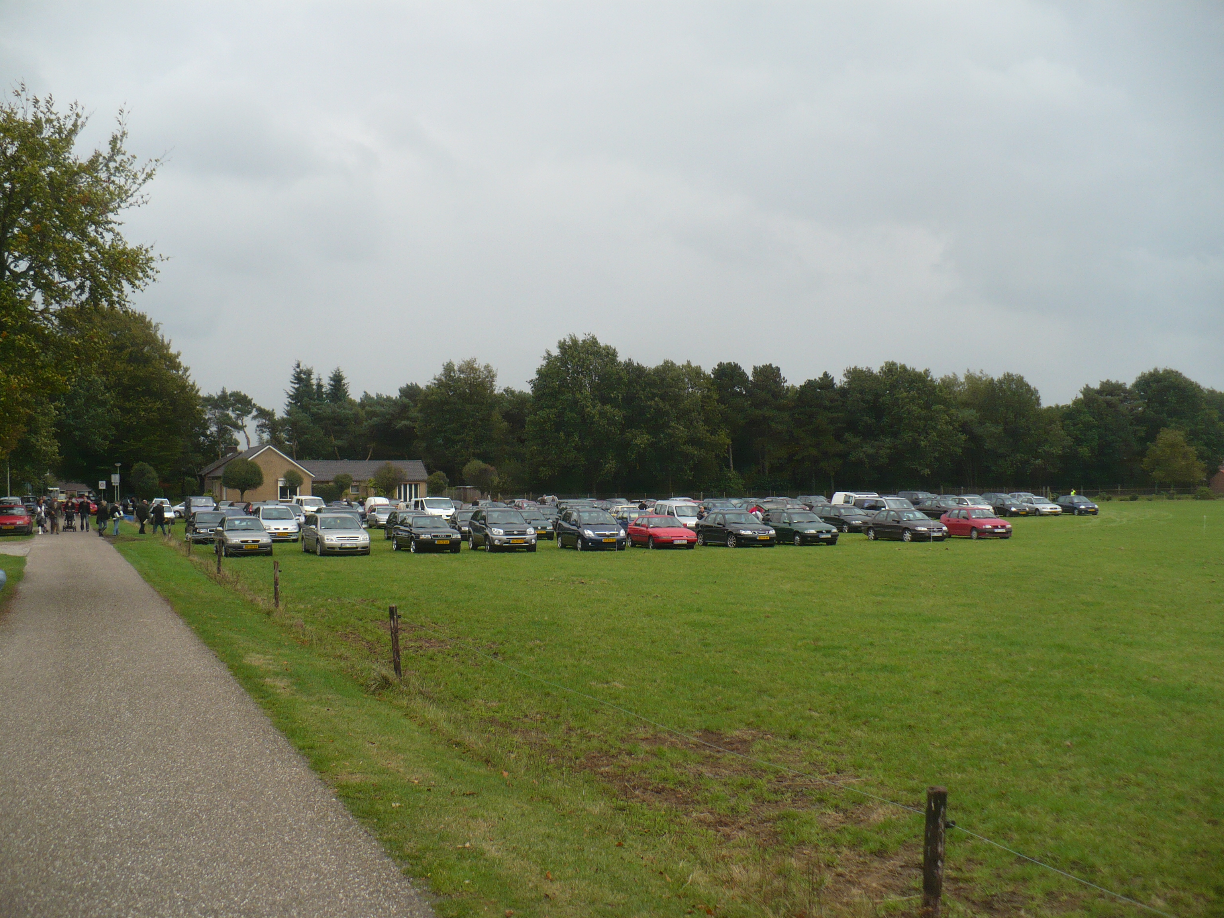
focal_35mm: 37
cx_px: 612
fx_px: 1308
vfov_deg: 38.7
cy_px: 459
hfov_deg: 50.1
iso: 100
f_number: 2.8
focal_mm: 6.1
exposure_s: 1/250
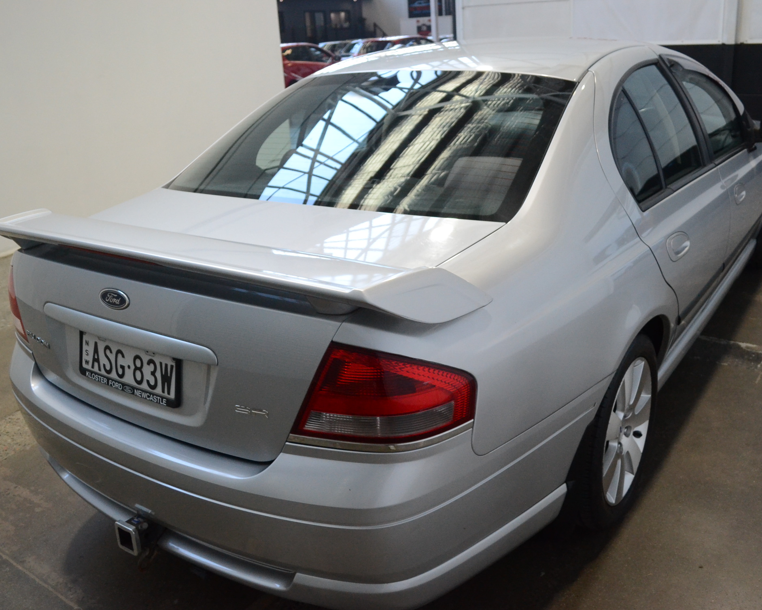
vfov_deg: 47.1
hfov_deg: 57.1
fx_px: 699
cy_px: 310
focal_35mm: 31
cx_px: 402
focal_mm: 18
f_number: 3.5
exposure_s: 1/400
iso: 1600
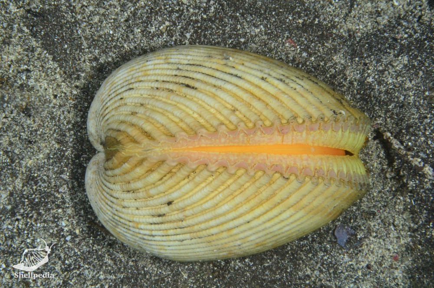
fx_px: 1083
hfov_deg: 22.7
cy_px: 144
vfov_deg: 15.1
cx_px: 217
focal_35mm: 90
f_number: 32
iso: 400
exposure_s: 1/60
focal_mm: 60
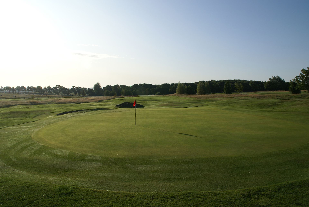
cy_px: 104
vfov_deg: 48.0
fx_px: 232
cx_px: 154
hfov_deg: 67.3
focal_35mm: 27
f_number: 8
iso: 100
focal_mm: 18
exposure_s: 1/320
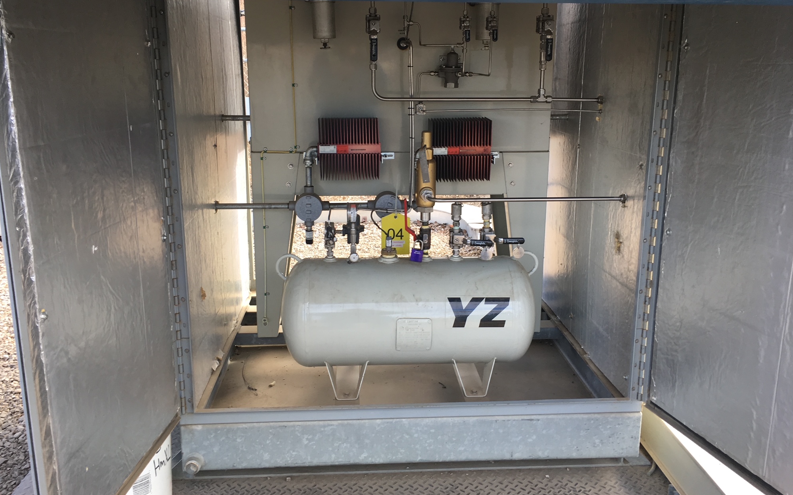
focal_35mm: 31
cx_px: 396
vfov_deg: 40.5
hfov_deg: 61.2
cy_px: 220
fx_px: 670
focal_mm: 4.15
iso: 32
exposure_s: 1/120
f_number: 2.2
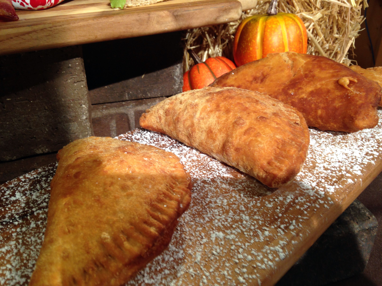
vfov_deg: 42.9
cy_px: 143
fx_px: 364
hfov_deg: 55.4
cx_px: 191
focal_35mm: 33
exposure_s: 1/20
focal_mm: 4.12
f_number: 2.4
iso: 50
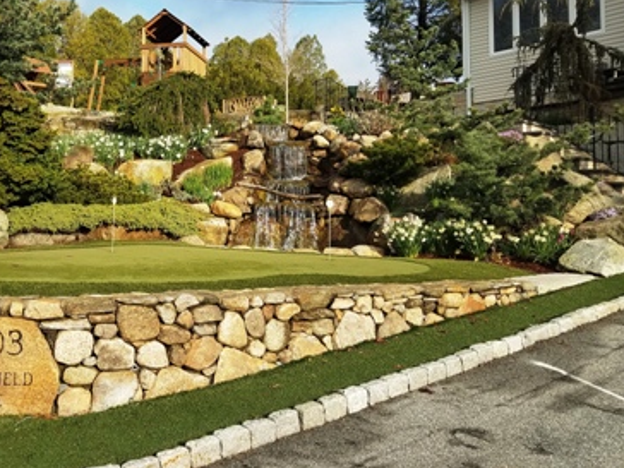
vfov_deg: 39.1
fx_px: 649
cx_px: 207
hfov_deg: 50.4
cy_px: 147
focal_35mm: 36
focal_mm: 4.2
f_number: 1.7
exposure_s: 1/1376
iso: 40
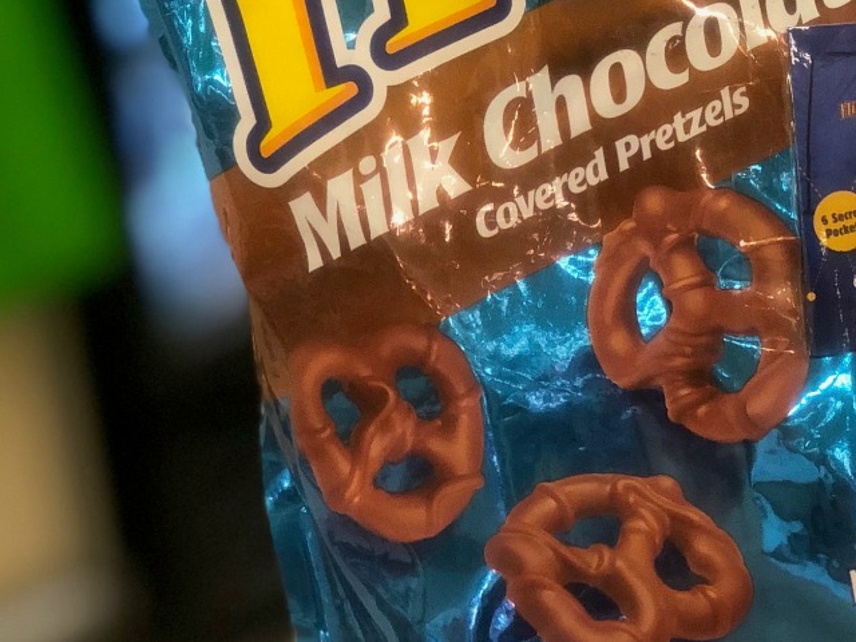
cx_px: 857
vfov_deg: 11.3
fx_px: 3215
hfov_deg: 14.9
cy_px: -20
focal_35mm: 130
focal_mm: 6
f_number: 2.4
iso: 100
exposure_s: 1/60
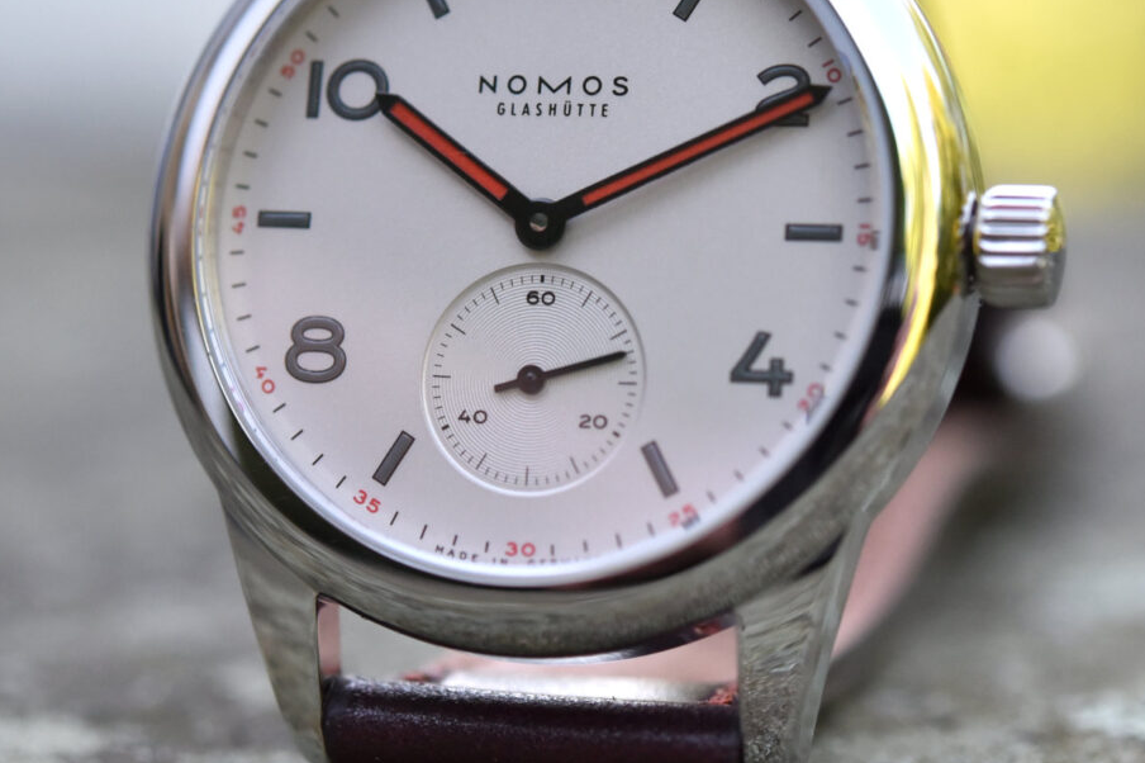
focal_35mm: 102
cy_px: 269
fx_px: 3243
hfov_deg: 20.0
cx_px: 607
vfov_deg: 13.4
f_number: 5.6
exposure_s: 1/1000
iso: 2000
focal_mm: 60
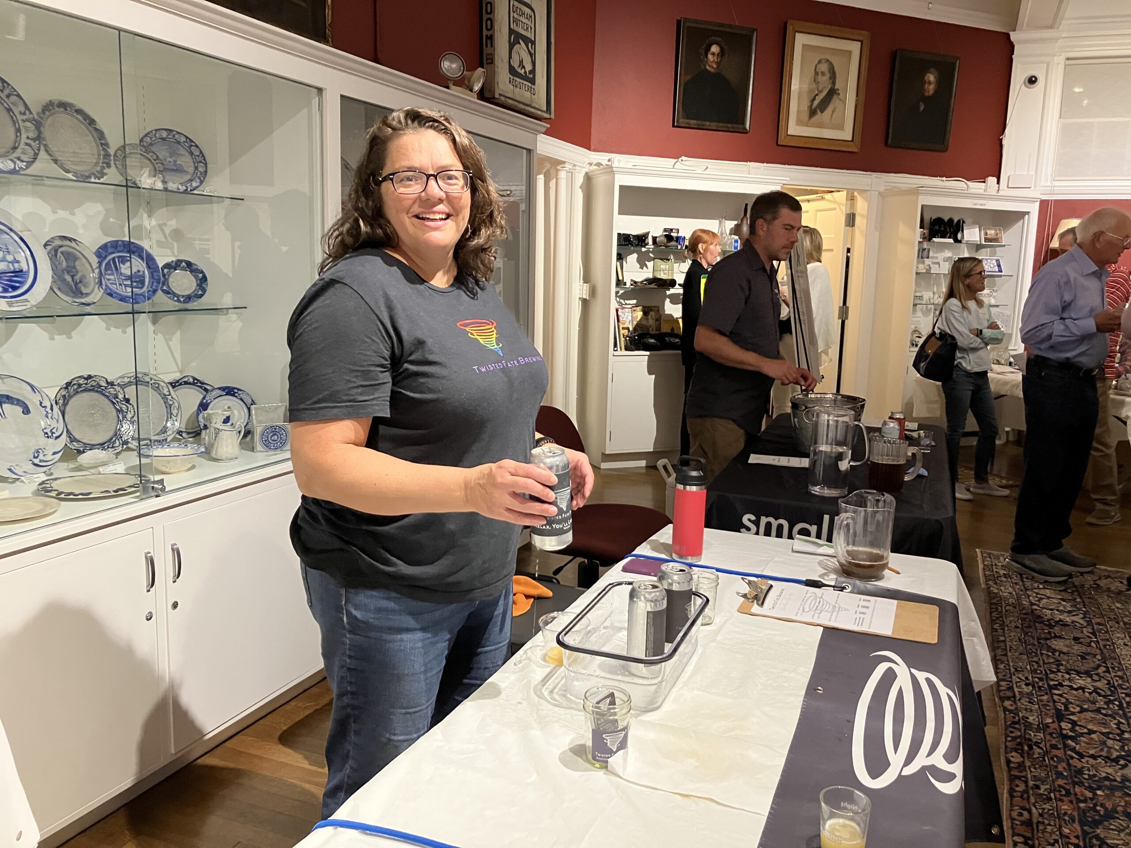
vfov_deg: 49.7
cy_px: 424
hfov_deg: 63.4
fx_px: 915
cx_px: 566
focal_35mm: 28
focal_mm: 3.99
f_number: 1.8
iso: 250
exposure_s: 1/60
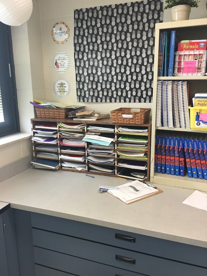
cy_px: 138
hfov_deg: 48.2
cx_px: 104
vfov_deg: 61.7
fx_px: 231
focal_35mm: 29
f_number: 2.2
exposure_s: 1/30
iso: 80
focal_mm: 4.15
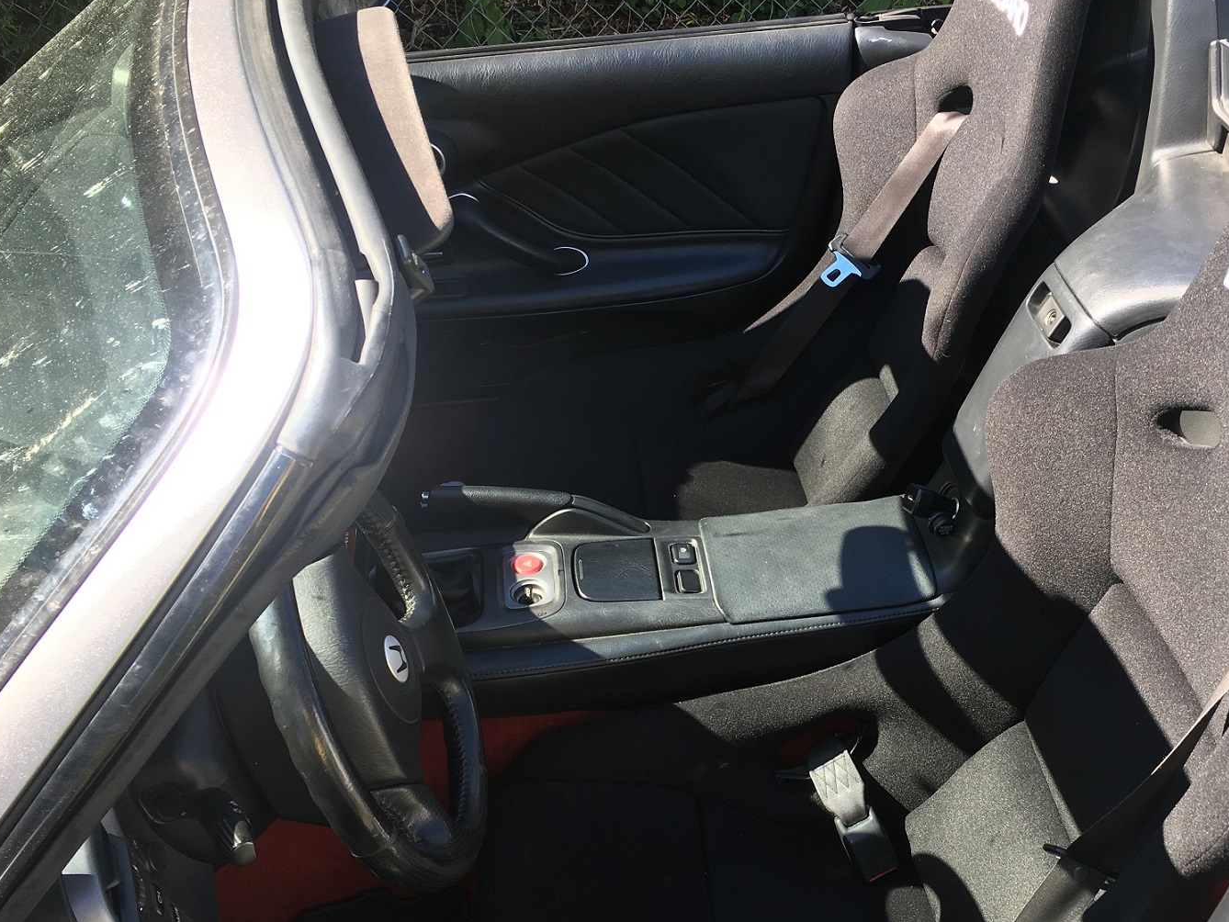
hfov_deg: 47.3
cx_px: 785
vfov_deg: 36.7
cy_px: 552
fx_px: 1385
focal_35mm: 39
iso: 25
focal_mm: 4.15
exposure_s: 1/167
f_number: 2.2
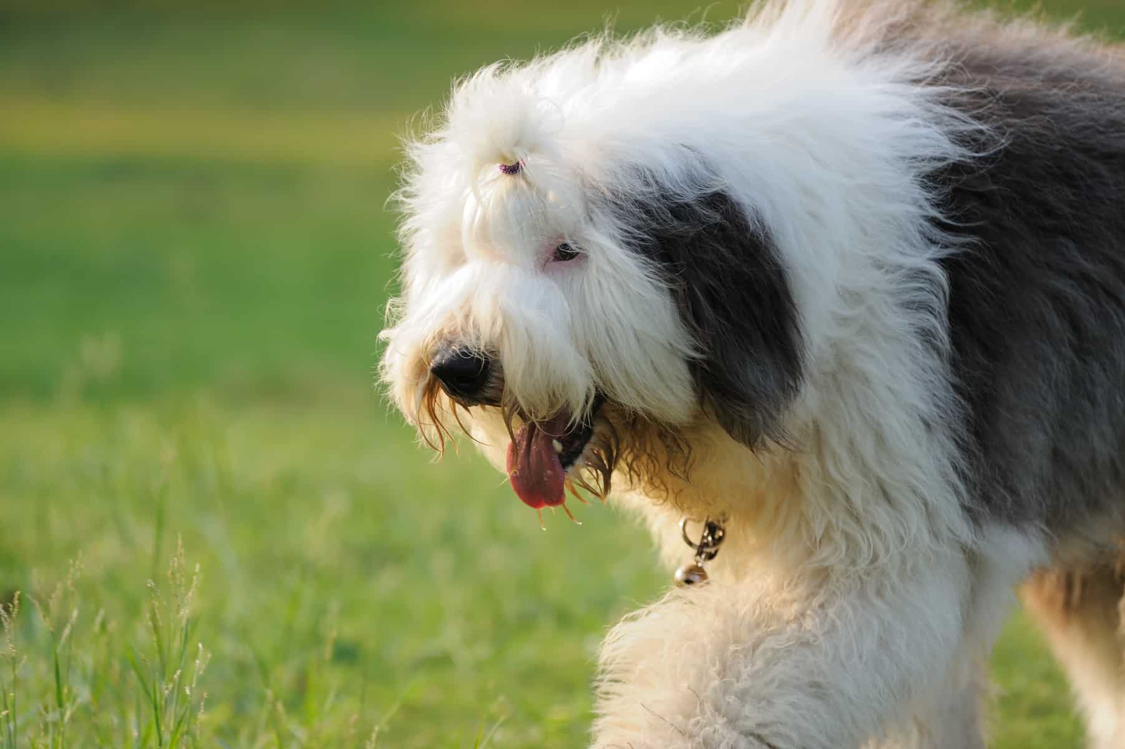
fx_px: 6246
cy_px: 374
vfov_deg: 6.9
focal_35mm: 200
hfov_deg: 10.3
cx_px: 562
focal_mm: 200
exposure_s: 1/800
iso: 400
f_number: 4.5
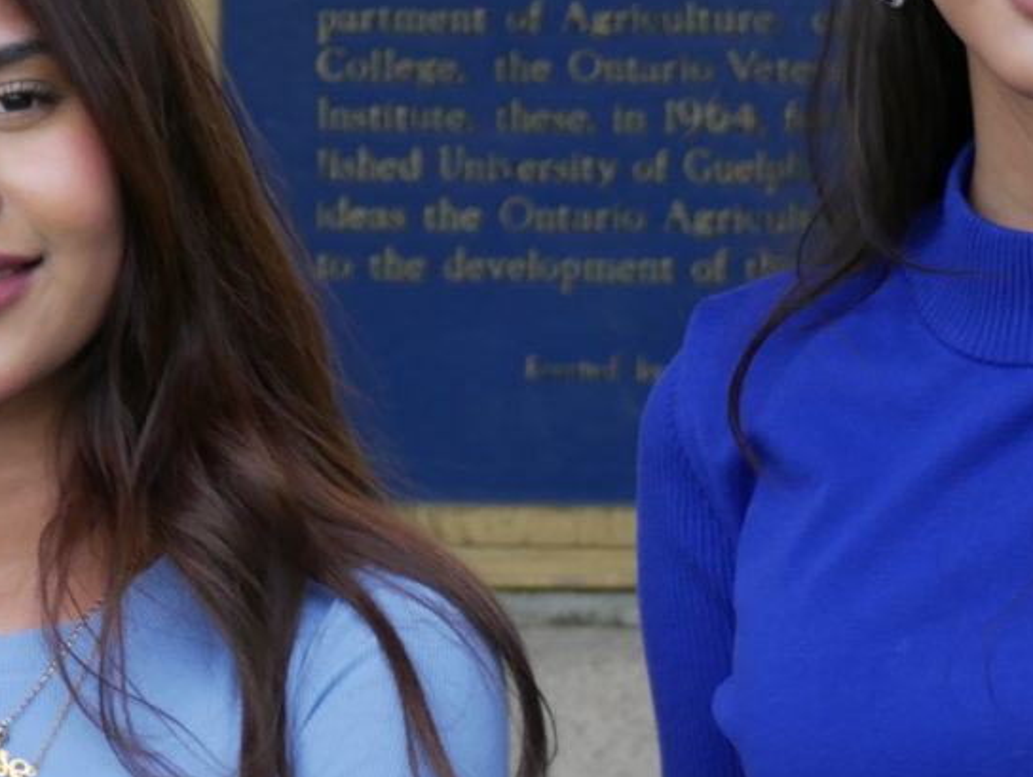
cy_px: 479
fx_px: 17981
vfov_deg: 2.5
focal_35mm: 602
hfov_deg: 3.3
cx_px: -142
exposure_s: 1/200
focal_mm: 80
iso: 250
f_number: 5.1
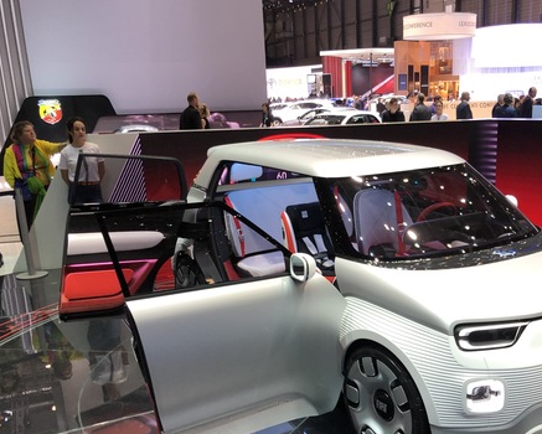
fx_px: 642
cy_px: 277
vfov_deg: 37.1
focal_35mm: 40
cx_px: 335
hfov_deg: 45.4
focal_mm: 4
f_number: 1.8
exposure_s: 1/33
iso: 25
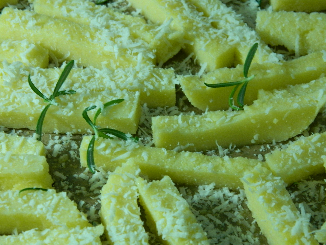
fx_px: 970
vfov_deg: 14.4
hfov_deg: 19.1
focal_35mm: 103
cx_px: 163
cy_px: 122
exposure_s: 1/40
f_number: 4.5
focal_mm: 18.6
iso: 400
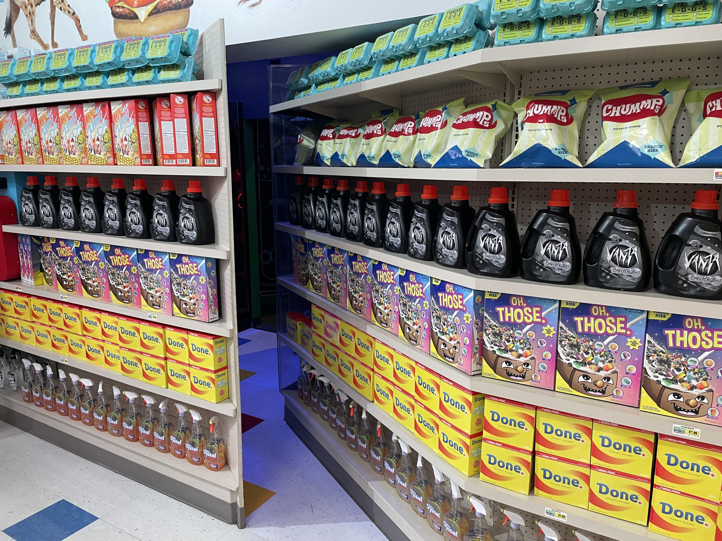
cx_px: 361
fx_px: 542
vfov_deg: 53.1
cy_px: 270
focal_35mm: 26
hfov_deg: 67.3
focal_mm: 4.2
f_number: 1.6
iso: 250
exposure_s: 1/59
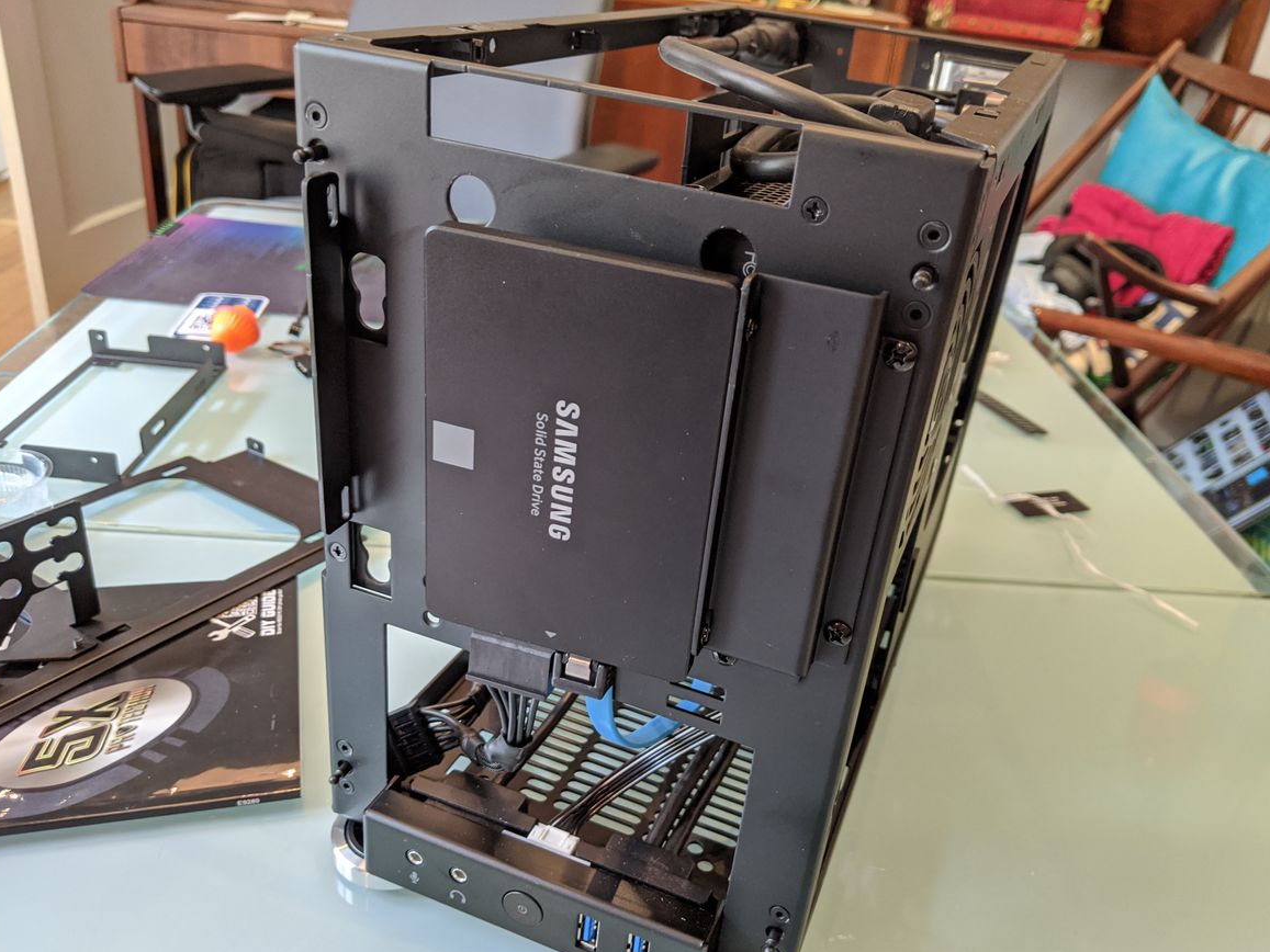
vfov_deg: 49.7
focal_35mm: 28
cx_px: 648
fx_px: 1027
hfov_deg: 63.4
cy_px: 492
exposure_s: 1/24
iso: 151
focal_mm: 4.44
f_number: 1.8
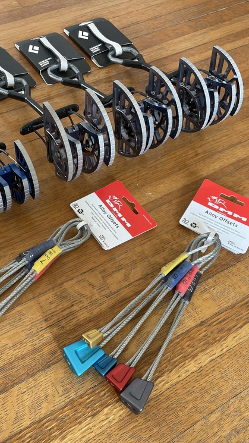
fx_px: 446
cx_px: 49
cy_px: 222
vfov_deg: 52.8
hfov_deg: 30.4
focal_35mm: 38
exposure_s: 1/121
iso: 100
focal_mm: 4.2
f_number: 1.6
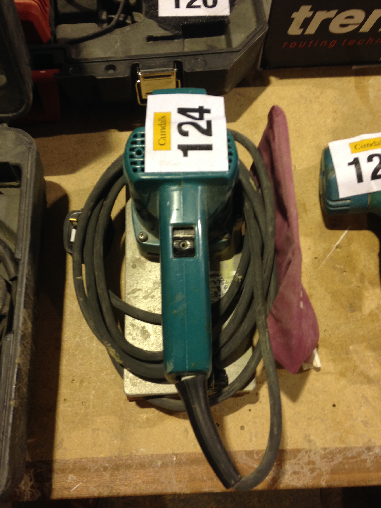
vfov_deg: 55.4
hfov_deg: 42.9
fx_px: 484
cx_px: 190
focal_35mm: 33
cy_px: 254
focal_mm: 4.12
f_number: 2.4
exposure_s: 1/20
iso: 100
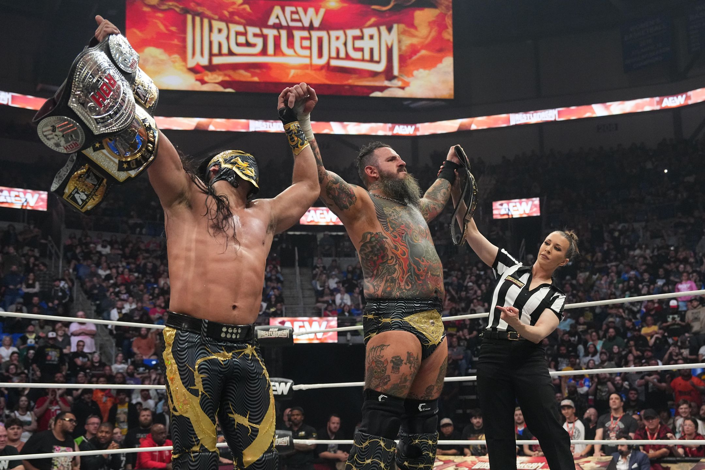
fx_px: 764
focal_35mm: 39
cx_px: 352
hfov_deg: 49.6
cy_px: 235
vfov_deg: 34.2
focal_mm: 39
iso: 5000
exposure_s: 1/1000
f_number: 3.5
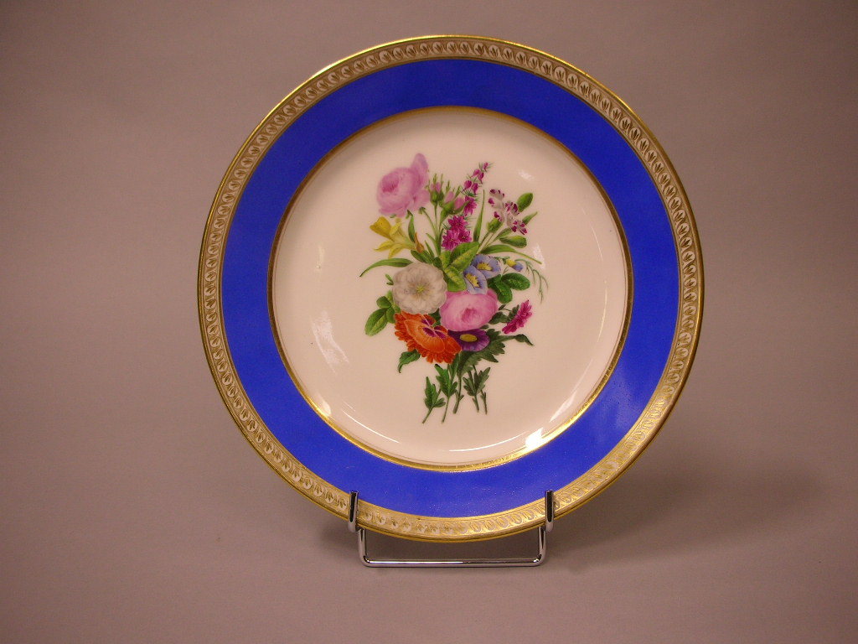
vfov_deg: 40.7
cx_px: 429
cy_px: 322
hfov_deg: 52.6
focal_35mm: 35
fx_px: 868
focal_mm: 5.8
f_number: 3
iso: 50
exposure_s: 1/25.8
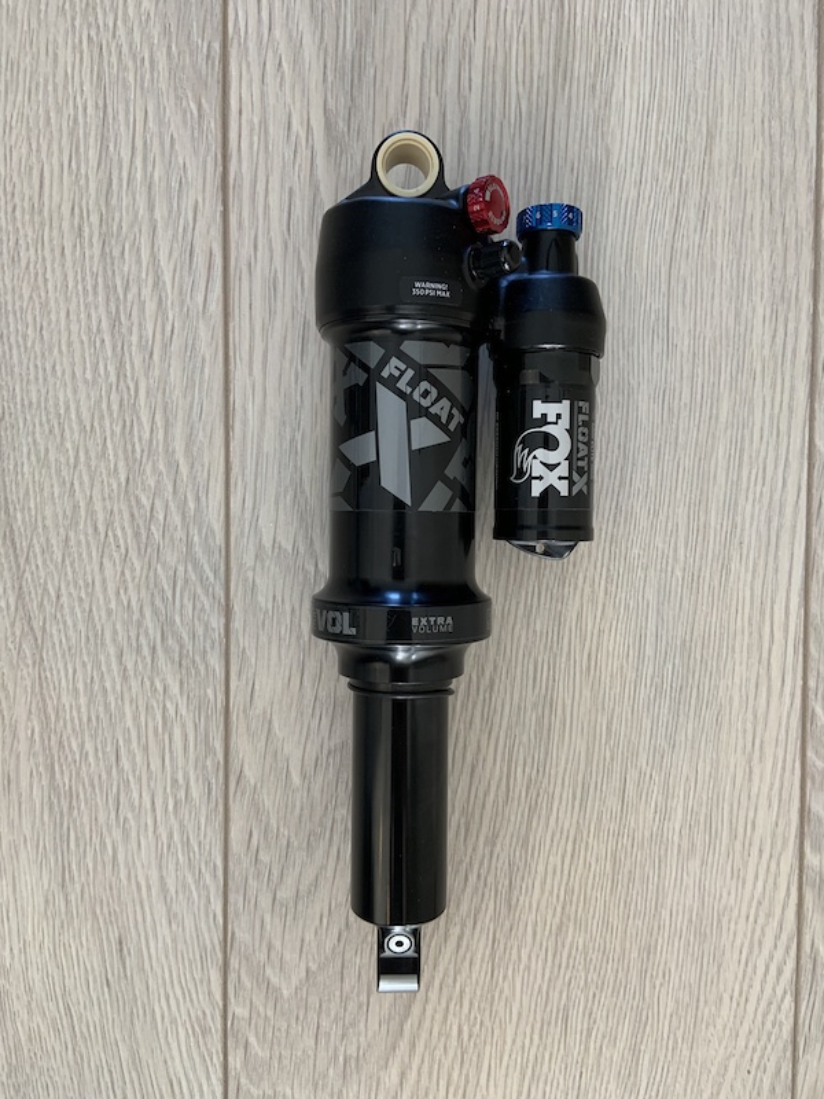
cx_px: 412
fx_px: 825
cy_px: 550
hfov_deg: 53.1
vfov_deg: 67.3
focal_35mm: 26
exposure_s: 1/60
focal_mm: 4.25
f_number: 1.8
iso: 100
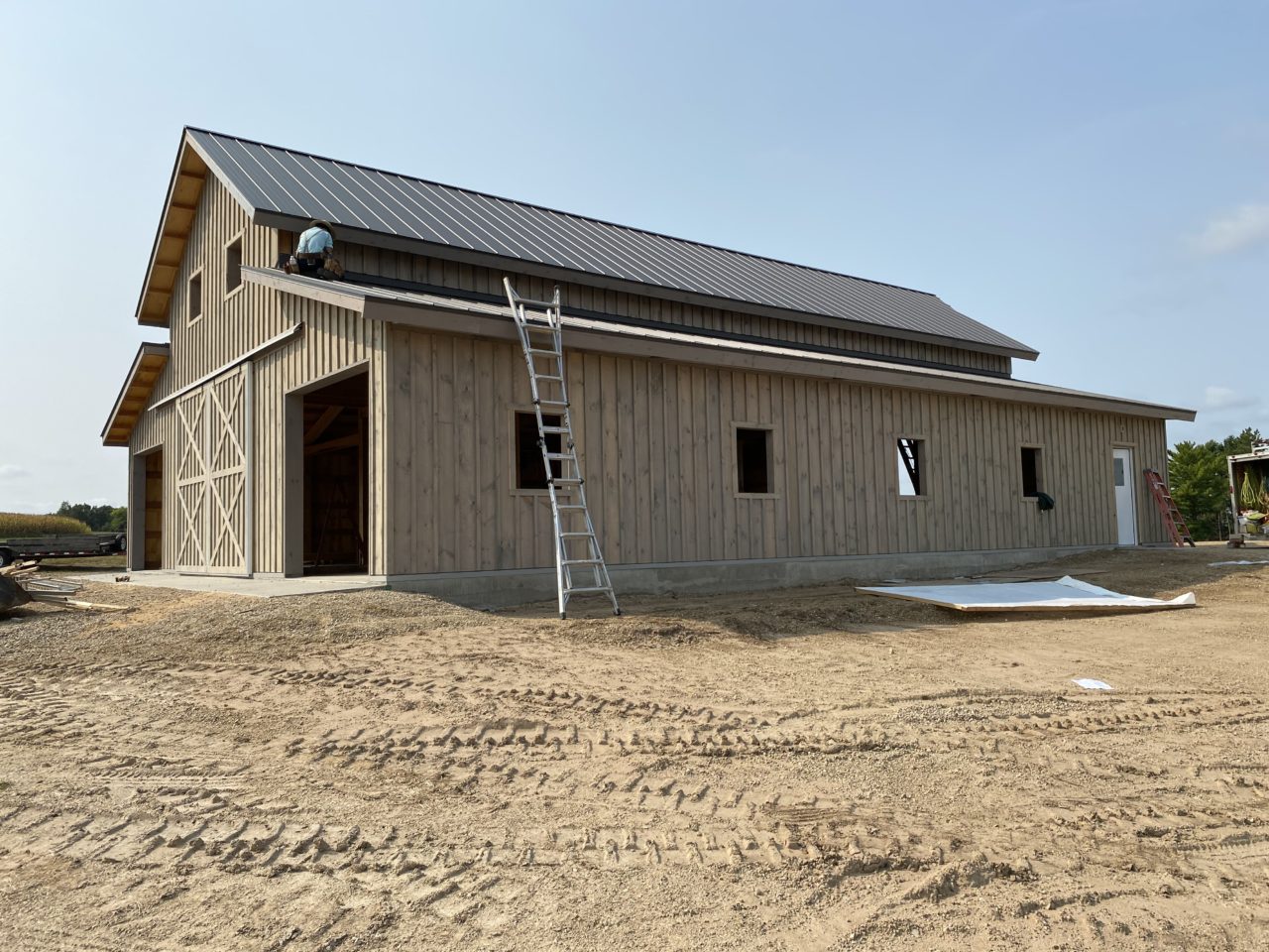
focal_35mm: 26
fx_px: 953
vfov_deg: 53.1
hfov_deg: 67.3
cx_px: 634
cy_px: 476
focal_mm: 4.25
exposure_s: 1/3610
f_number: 1.8
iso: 32
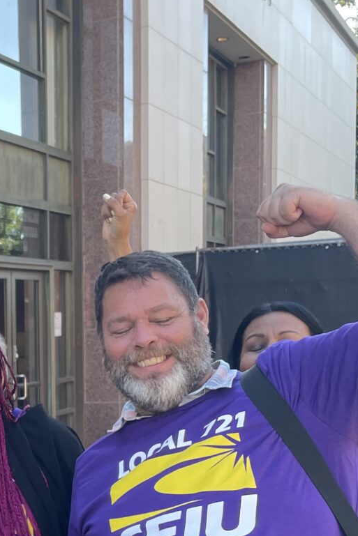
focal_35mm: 72
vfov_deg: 27.2
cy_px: 473
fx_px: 1073
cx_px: -174
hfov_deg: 17.2
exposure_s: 1/191
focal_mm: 4.2
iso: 32
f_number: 1.6
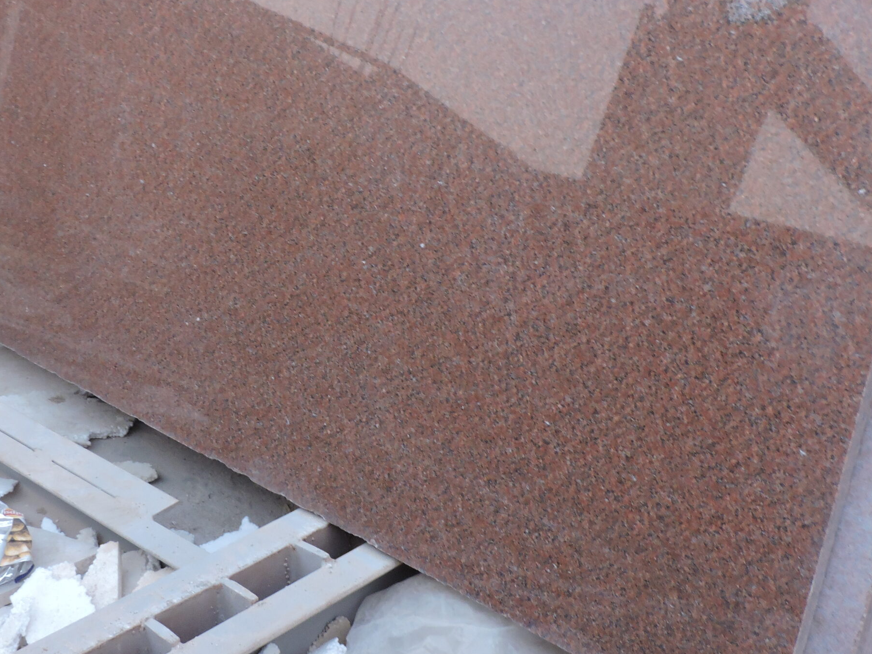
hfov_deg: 40.0
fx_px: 1184
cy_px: 300
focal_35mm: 47
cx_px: 301
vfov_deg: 30.9
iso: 400
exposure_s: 1/30
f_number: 3.2
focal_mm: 5.9
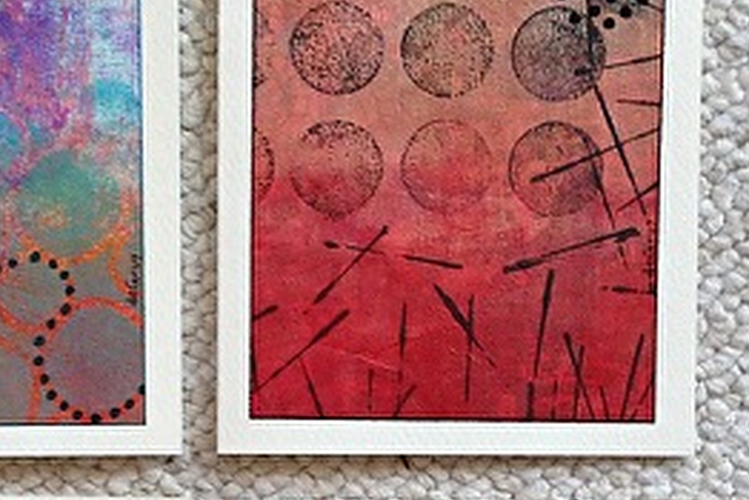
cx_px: 217
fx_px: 1499
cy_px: 454
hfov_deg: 27.8
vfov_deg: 18.6
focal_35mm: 72
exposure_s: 1/20
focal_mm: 4.12
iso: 200
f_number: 2.4
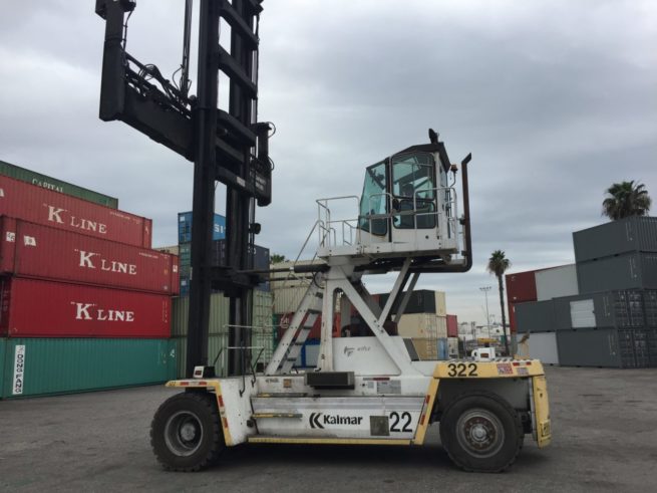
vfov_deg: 48.2
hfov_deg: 61.7
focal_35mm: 29
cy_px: 246
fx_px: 550
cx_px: 328
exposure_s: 1/2475
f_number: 2.2
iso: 32
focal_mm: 4.15
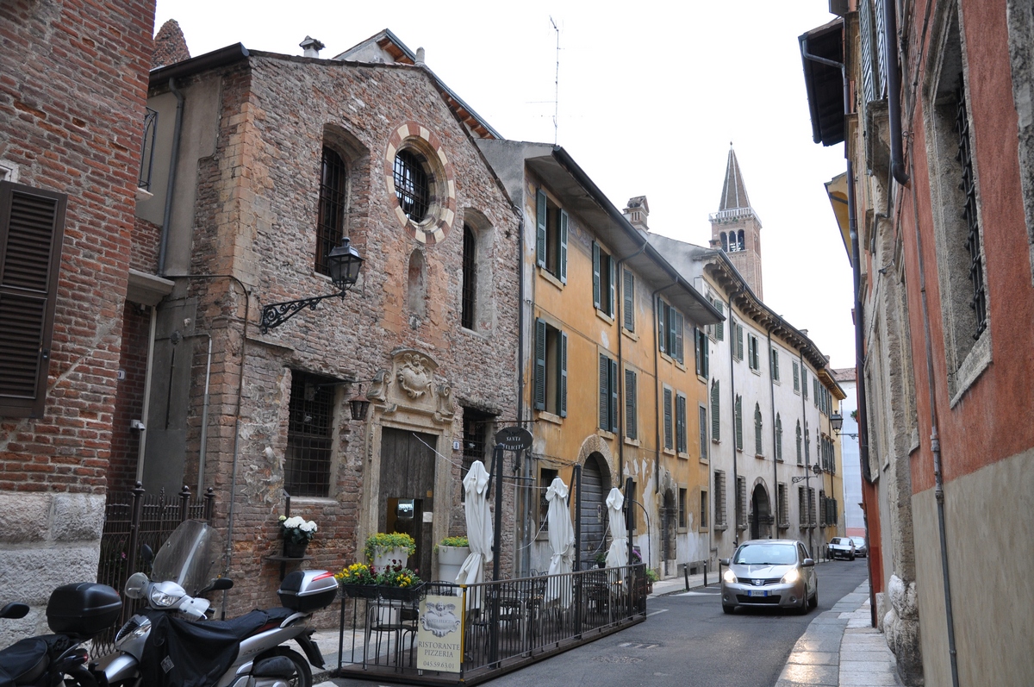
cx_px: 517
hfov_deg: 62.0
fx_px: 861
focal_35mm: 30
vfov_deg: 43.5
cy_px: 344
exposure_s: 1/80
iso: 400
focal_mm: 20
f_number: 4.5
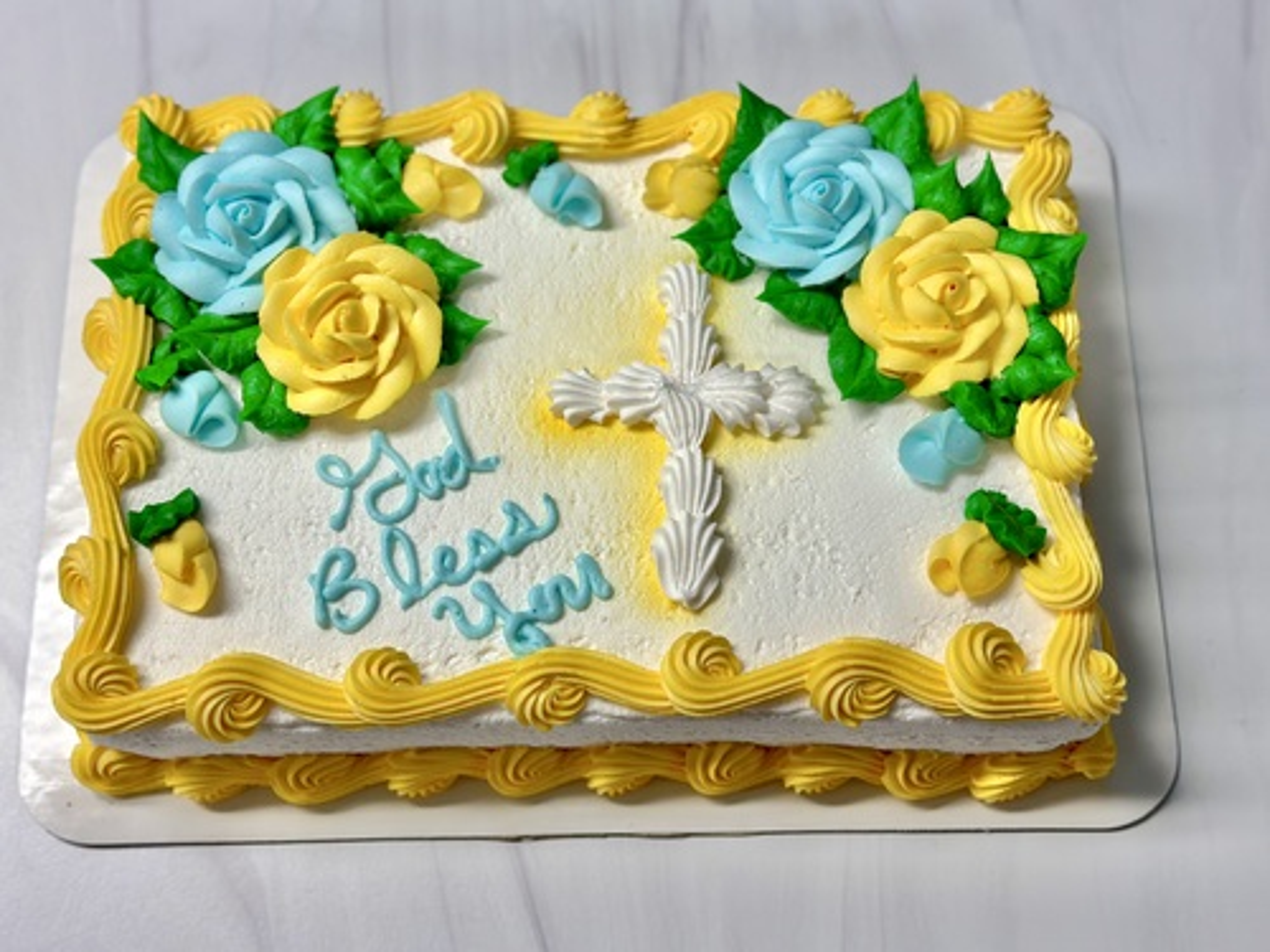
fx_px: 1761
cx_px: 635
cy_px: 476
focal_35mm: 48
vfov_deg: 30.3
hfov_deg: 39.7
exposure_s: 1/121
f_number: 1.78
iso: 64
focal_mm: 6.86
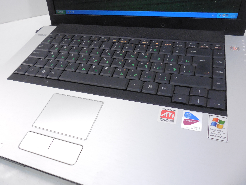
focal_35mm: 26
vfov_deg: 53.1
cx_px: 123
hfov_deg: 67.3
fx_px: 185
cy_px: 92
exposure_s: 1/125
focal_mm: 4.6
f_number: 3.5
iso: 800
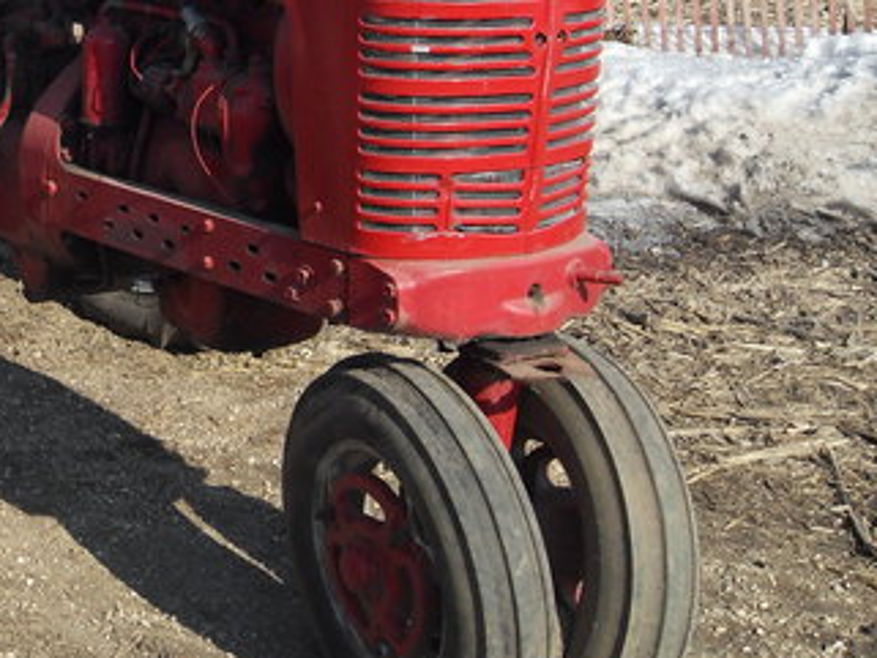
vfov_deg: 19.3
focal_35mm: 75
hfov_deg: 25.0
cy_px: 49
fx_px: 1901
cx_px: 52
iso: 80
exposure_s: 1/180
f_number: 8.2
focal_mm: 6.3
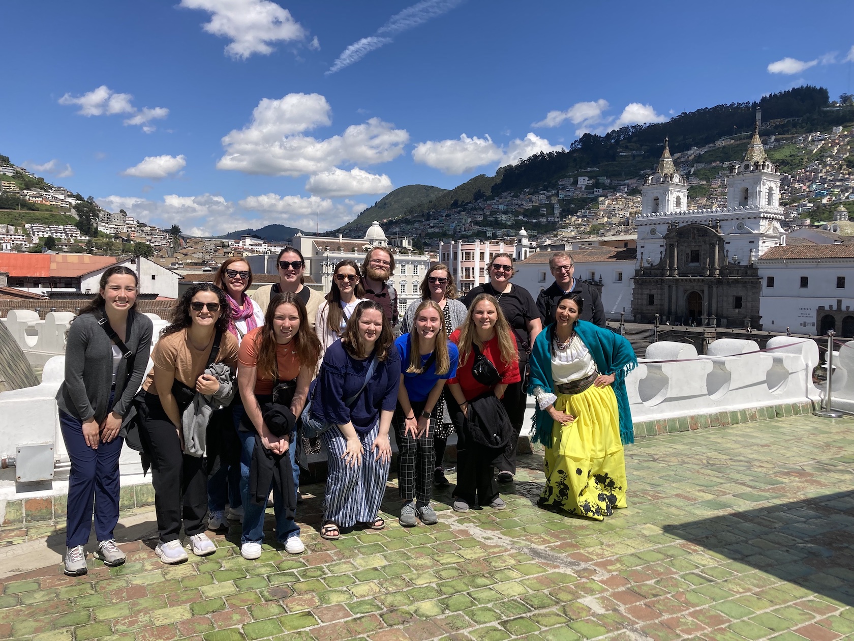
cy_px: 320
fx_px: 691
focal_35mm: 28
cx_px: 427
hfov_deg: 63.4
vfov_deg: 49.7
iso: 20
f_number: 1.8
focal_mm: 3.99
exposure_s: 1/2183
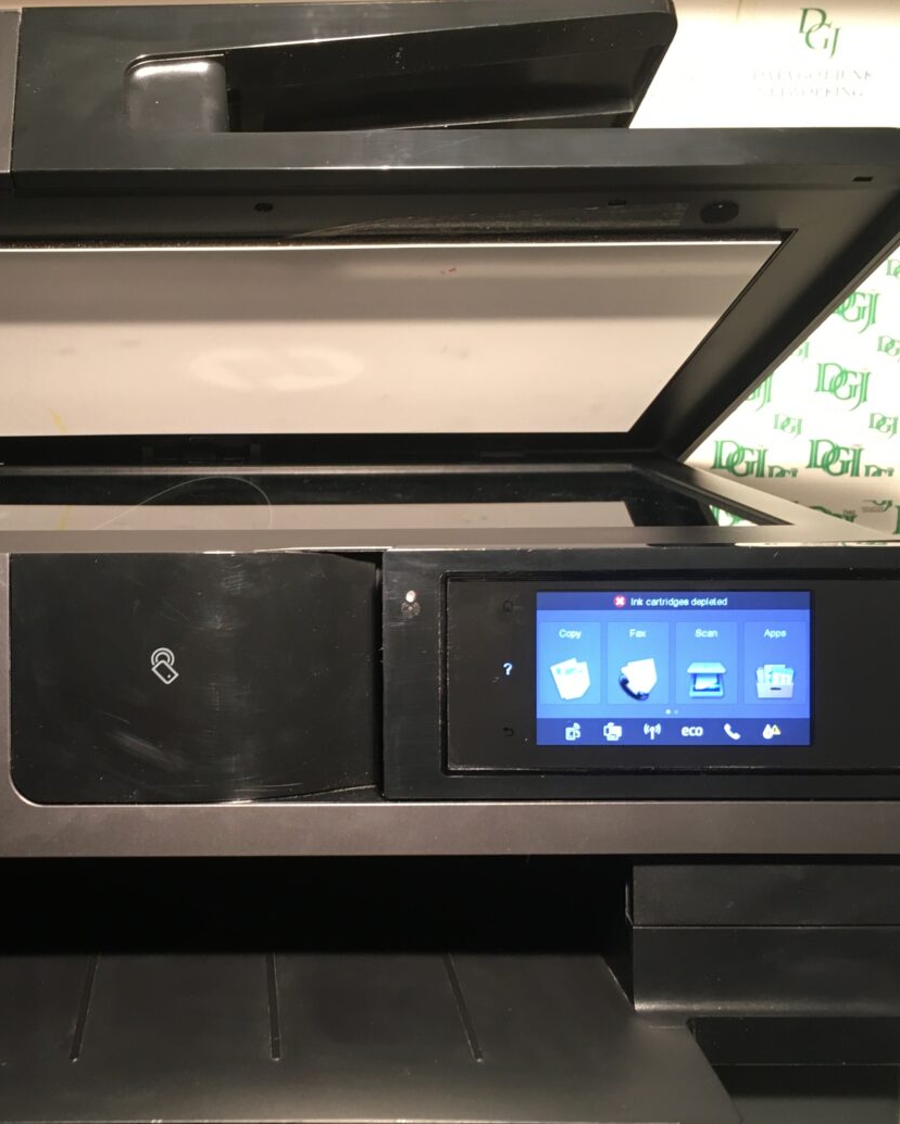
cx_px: 234
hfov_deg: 35.0
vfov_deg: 43.8
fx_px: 1398
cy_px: 616
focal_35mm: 42
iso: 80
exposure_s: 1/30
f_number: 2.2
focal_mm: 4.15
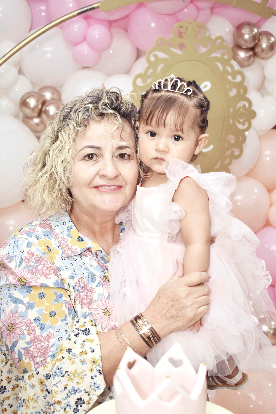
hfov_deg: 22.6
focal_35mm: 60
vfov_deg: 33.4
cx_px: 138
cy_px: 207
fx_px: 690
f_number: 4.8
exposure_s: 1/80
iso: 800
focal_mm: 40
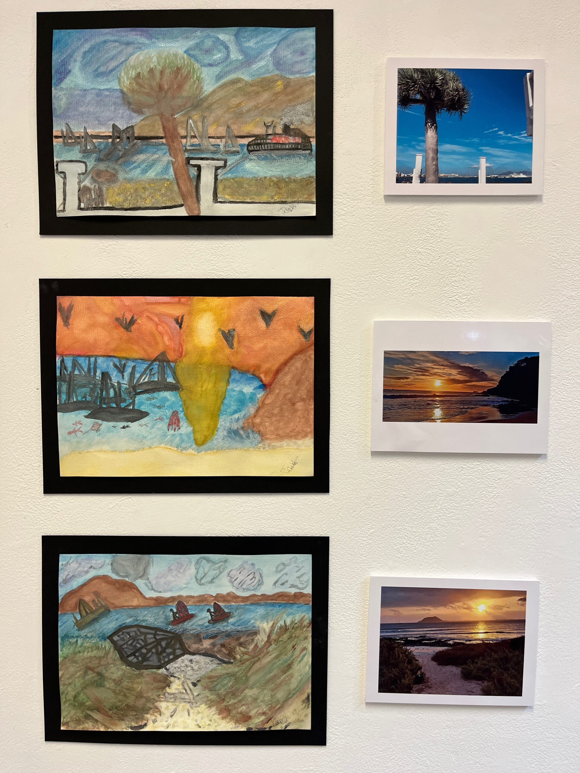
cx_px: 290
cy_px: 386
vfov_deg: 67.3
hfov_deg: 53.1
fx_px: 581
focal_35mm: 26
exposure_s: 1/100
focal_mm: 5.1
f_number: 1.6
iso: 100
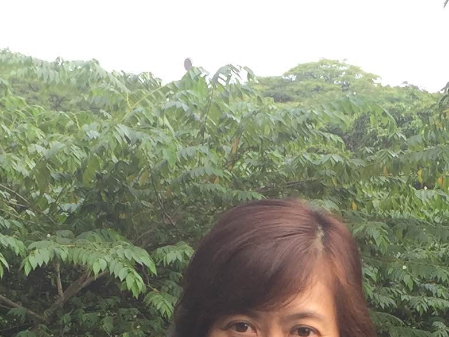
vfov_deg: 11.7
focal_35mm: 121
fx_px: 1570
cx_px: 239
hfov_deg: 16.3
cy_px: 502
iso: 32
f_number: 2.2
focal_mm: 4.15
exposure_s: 1/157
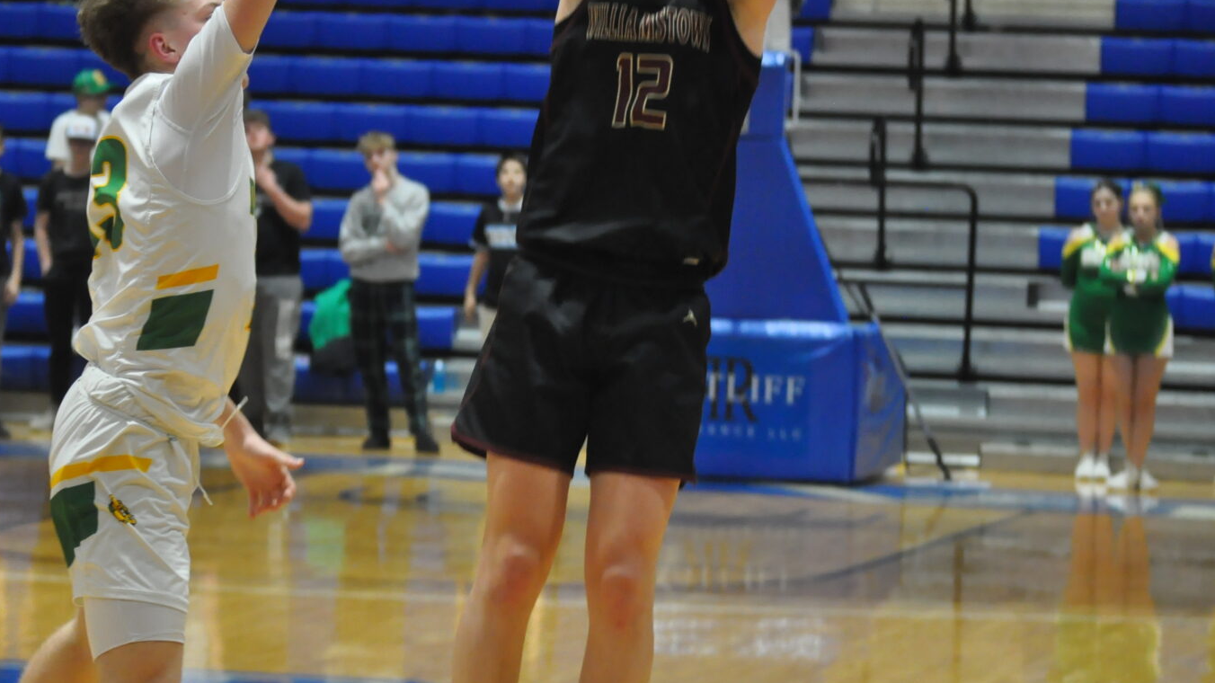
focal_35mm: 195
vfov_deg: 6.2
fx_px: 6281
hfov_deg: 11.0
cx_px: 526
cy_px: 284
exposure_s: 1/160
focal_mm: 82
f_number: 4.2
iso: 1600
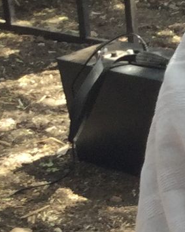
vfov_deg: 9.9
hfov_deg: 7.2
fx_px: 1335
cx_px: 517
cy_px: 151
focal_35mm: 195
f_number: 2.4
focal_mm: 3.3
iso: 25
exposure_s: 1/30
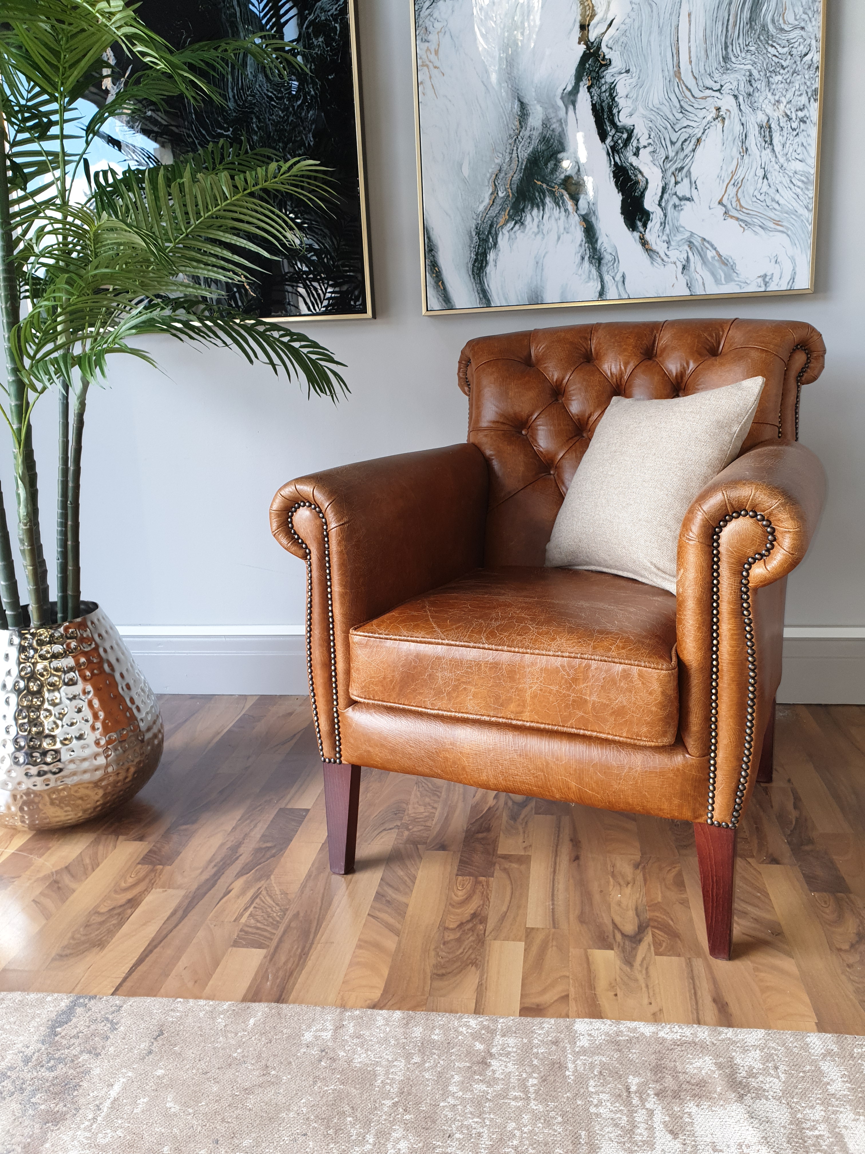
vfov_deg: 67.3
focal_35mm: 26
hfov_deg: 53.1
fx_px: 866
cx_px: 432
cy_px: 577
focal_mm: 4.3
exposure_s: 1/50
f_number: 2.4
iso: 64
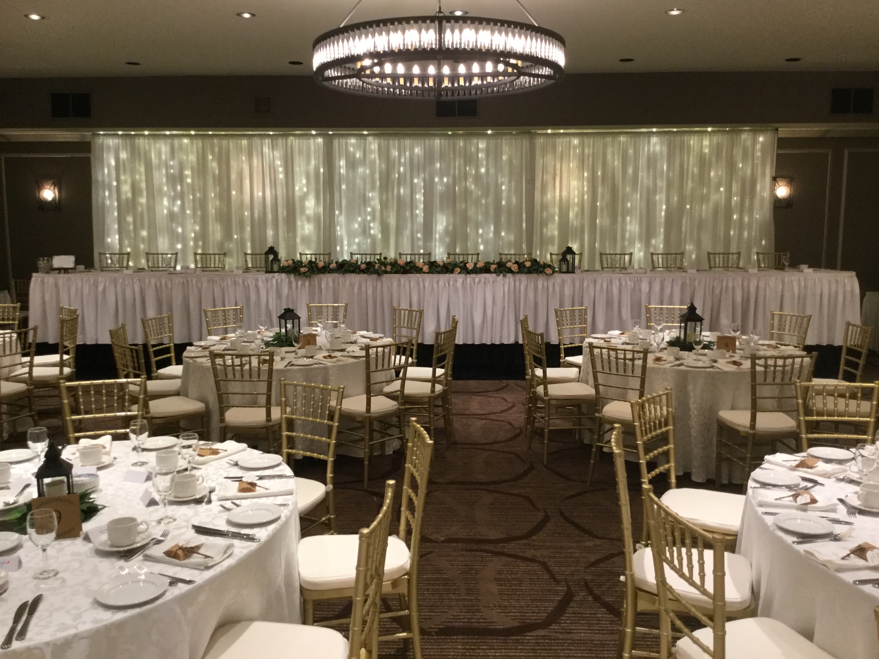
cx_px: 440
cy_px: 330
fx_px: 787
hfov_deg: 58.4
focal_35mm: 31
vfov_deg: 45.4
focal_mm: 3.3
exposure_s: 1/30
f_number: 2.4
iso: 100
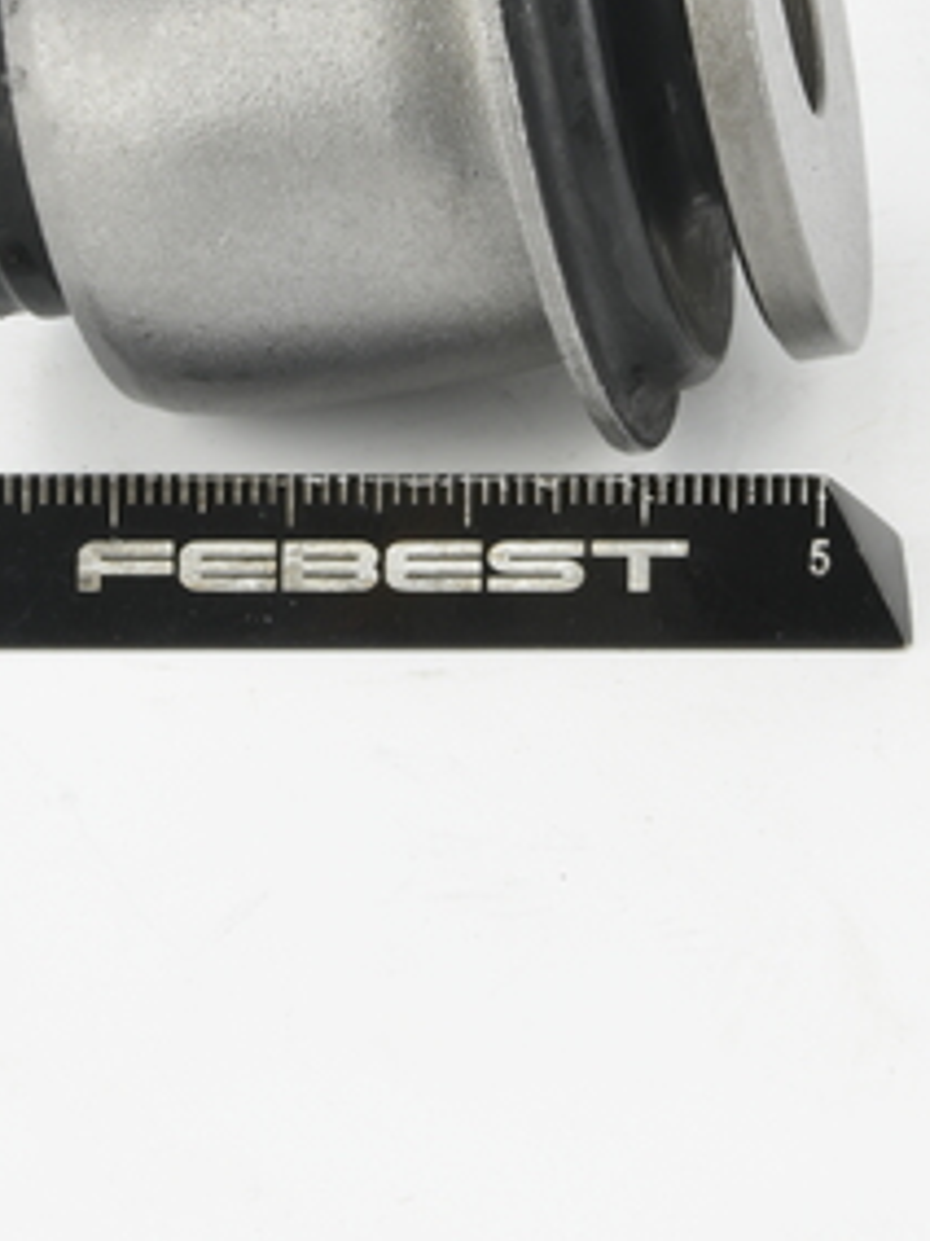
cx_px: 417
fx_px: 5270
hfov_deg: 10.1
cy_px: 241
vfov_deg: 13.4
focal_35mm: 147
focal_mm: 60
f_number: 32
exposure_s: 1/2.5
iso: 100
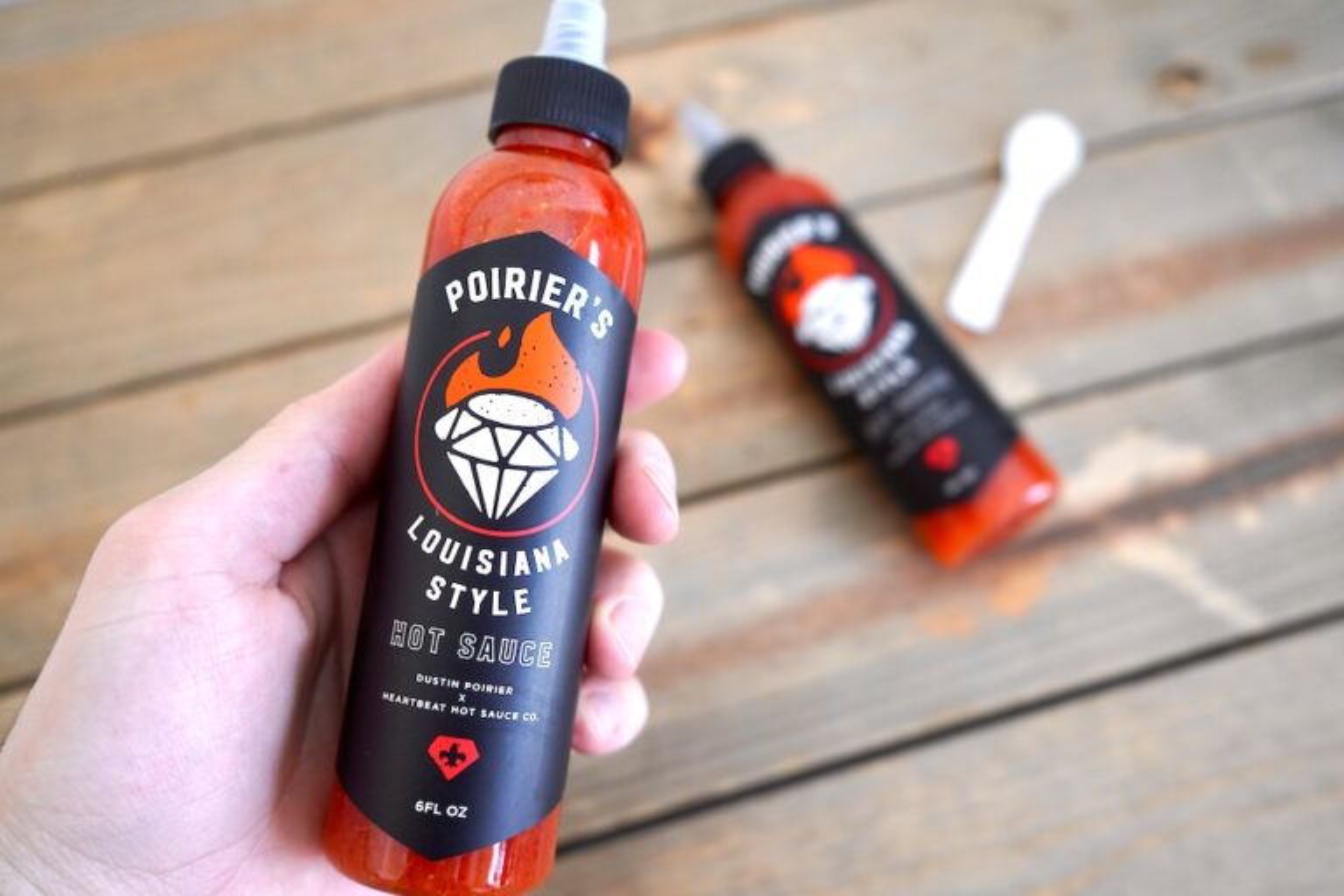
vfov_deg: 45.0
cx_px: 672
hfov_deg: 63.7
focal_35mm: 29
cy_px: 448
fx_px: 1083
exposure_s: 1/60
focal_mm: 29
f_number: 3.5
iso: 1000
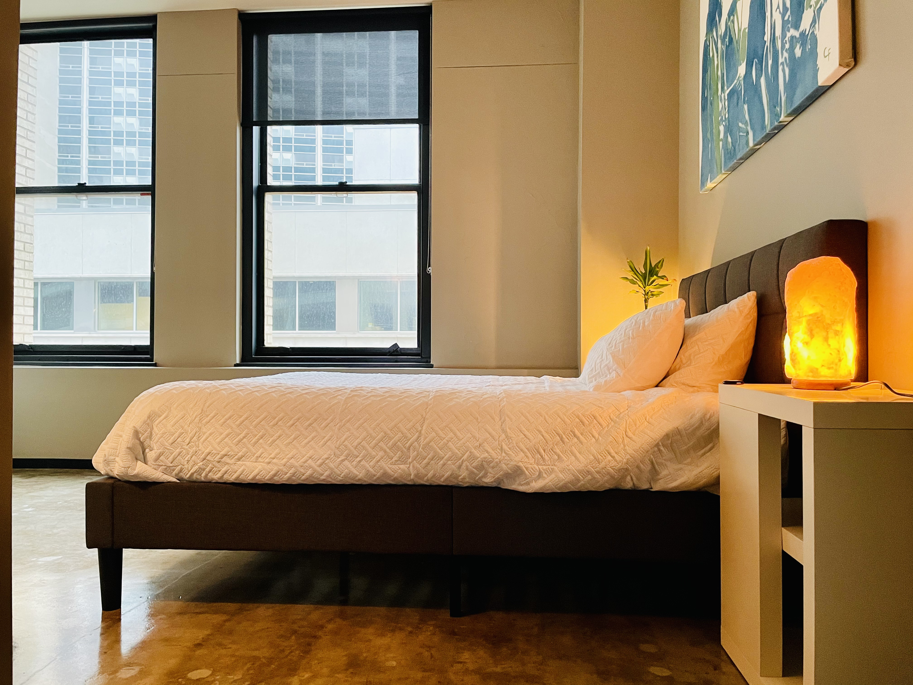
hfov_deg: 67.3
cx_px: 456
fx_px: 686
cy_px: 342
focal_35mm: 26
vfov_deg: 53.1
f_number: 1.6
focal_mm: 4.2
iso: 400
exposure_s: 1/60
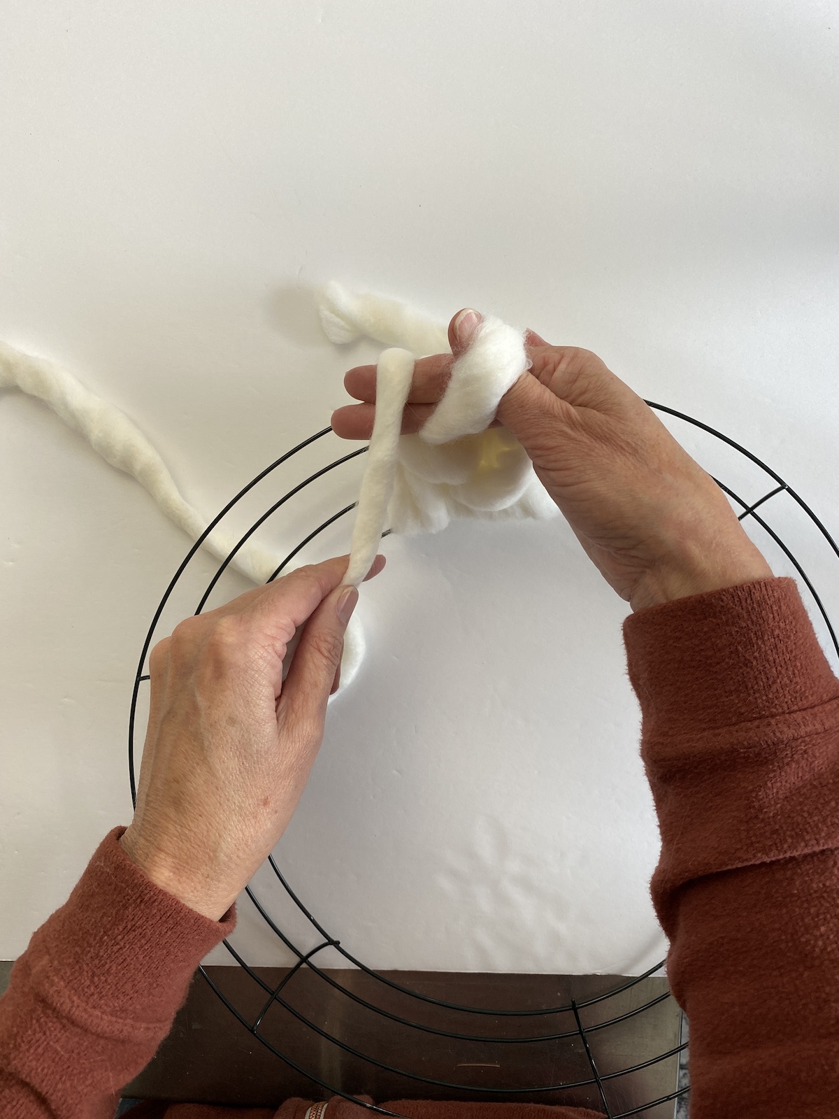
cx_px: 420
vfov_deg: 67.3
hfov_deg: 53.1
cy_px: 560
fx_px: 840
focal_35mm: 26
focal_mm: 4.25
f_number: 1.8
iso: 64
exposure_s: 1/120
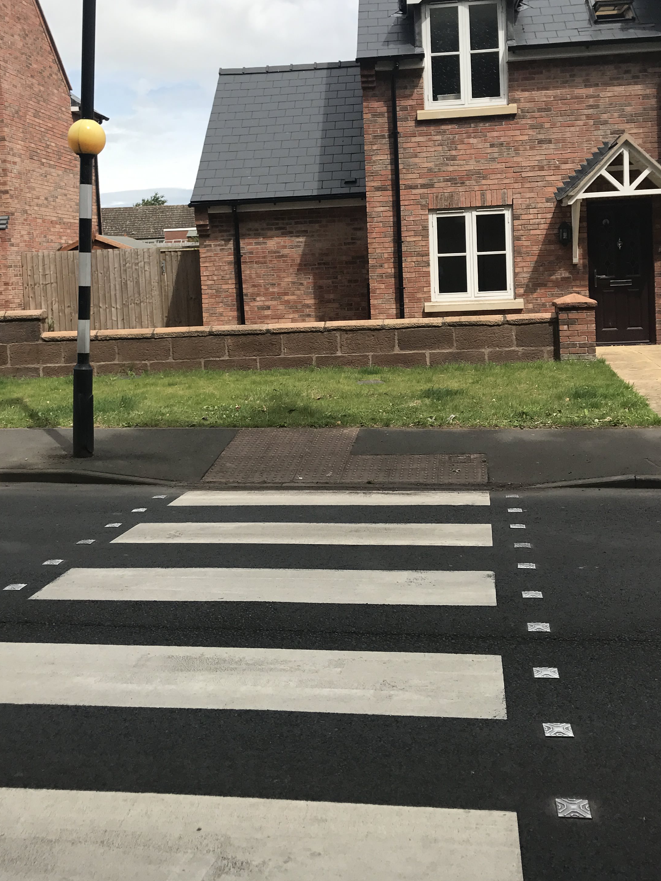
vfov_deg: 47.4
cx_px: 311
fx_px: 993
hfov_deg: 36.8
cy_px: 330
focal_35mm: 39
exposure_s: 1/2907
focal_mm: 3.99
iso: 20
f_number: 1.8
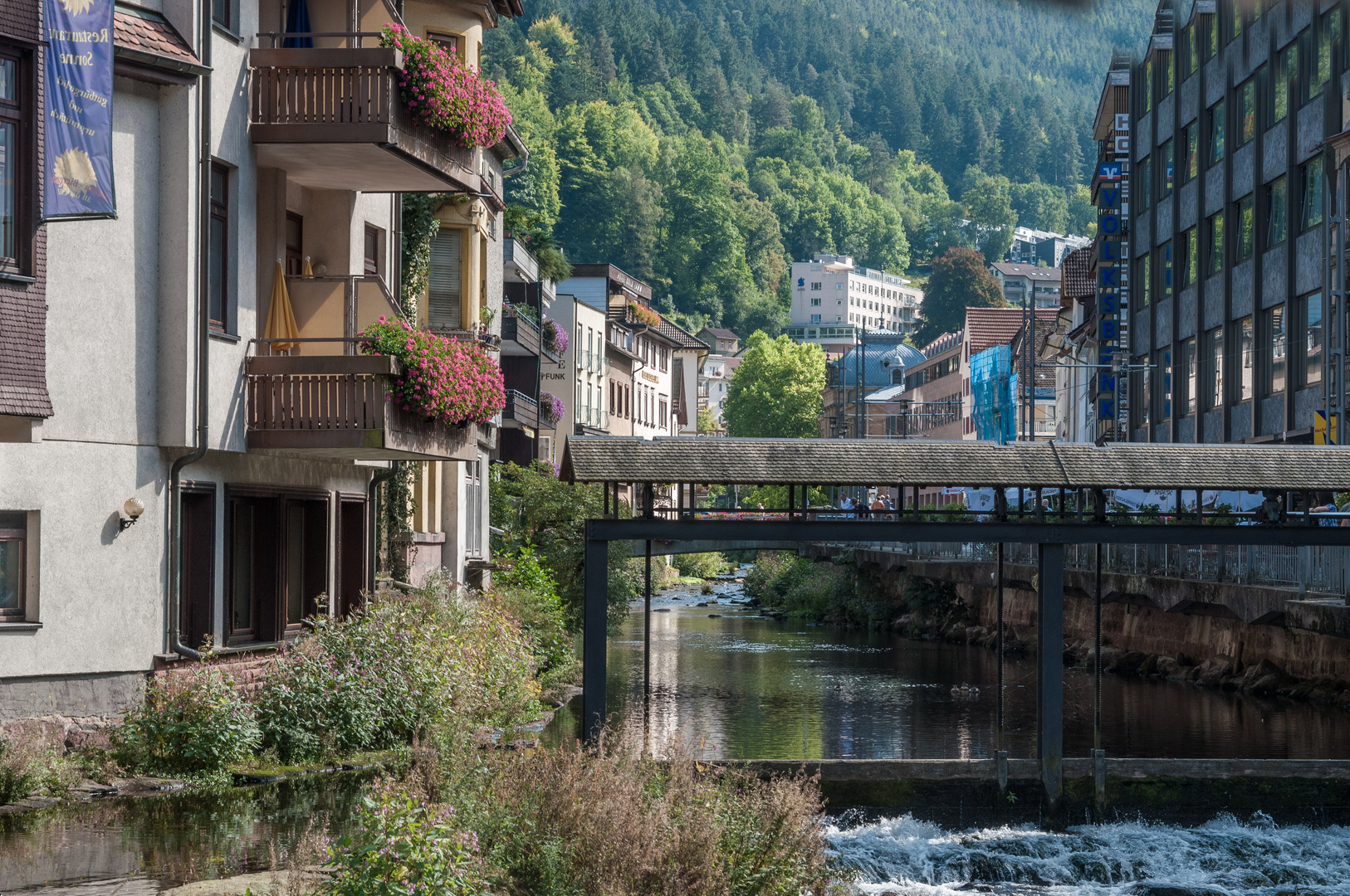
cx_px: 675
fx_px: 2921
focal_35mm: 78
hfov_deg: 26.0
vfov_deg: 17.4
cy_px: 448
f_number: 7.1
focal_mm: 52
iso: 200
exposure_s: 1/200
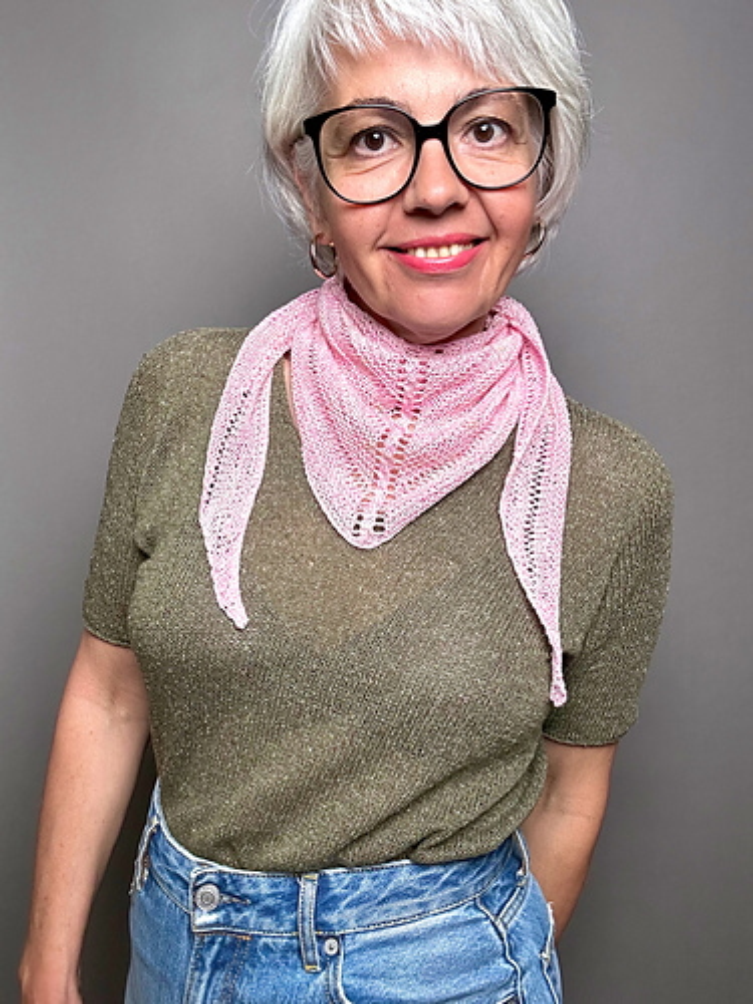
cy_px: 502
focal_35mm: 30
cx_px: 376
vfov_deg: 60.0
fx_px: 870
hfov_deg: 46.8
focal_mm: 2.69
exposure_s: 1/121
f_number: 1.9
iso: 64
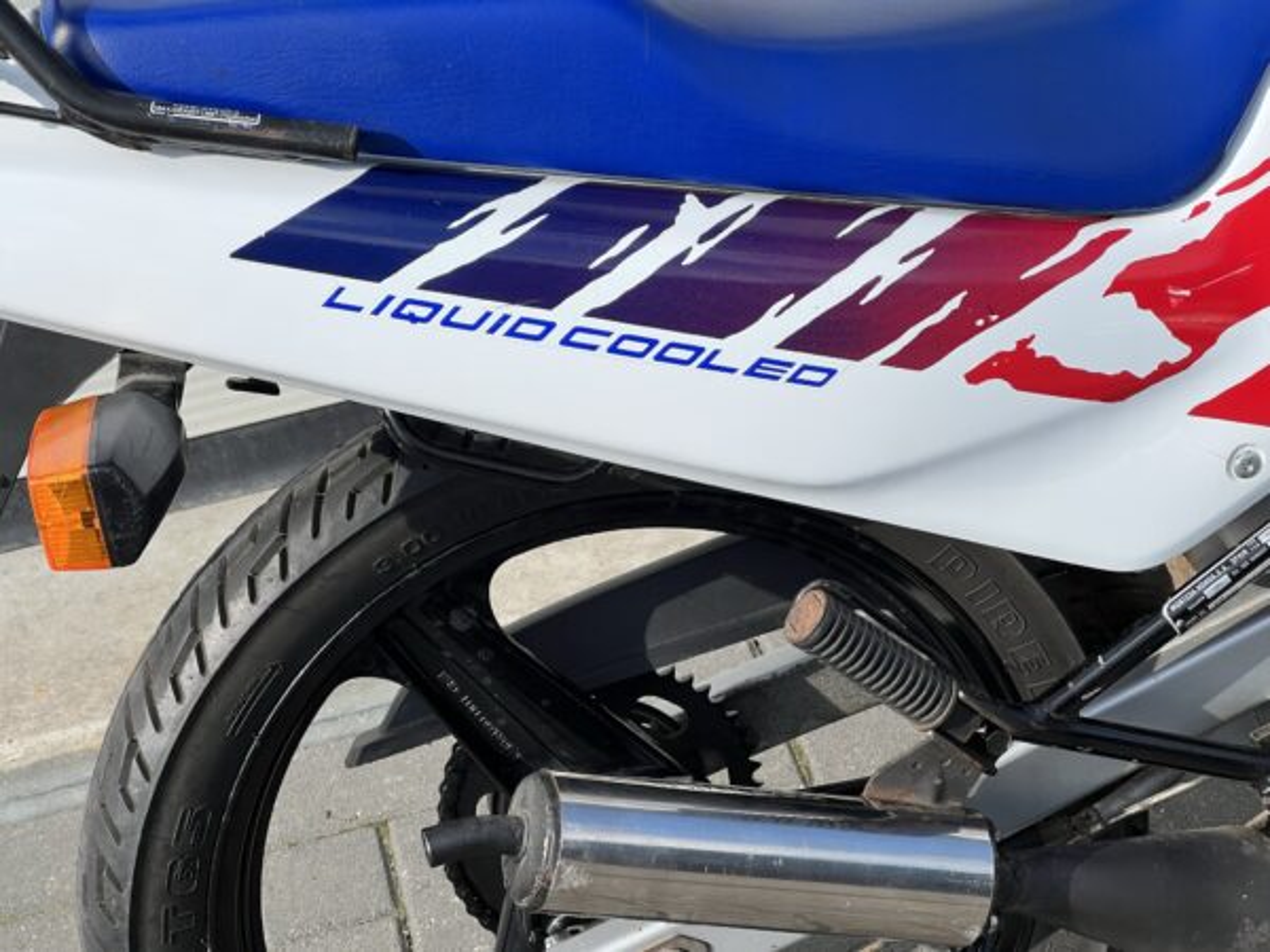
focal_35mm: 77
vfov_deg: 19.1
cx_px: 635
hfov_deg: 25.3
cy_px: 476
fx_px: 2825
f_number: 2.8
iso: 32
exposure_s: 1/673
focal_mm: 9
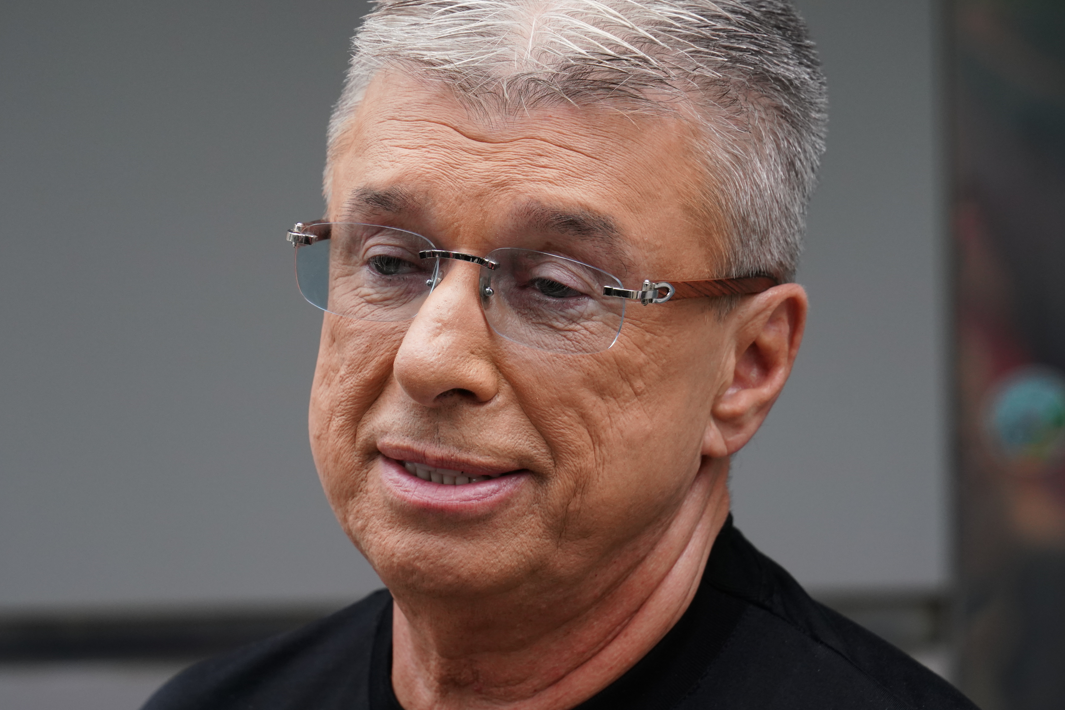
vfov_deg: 4.4
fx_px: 9349
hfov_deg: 6.5
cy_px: 349
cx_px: 479
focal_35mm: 316
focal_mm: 200
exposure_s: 1/250
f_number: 5.6
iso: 1000
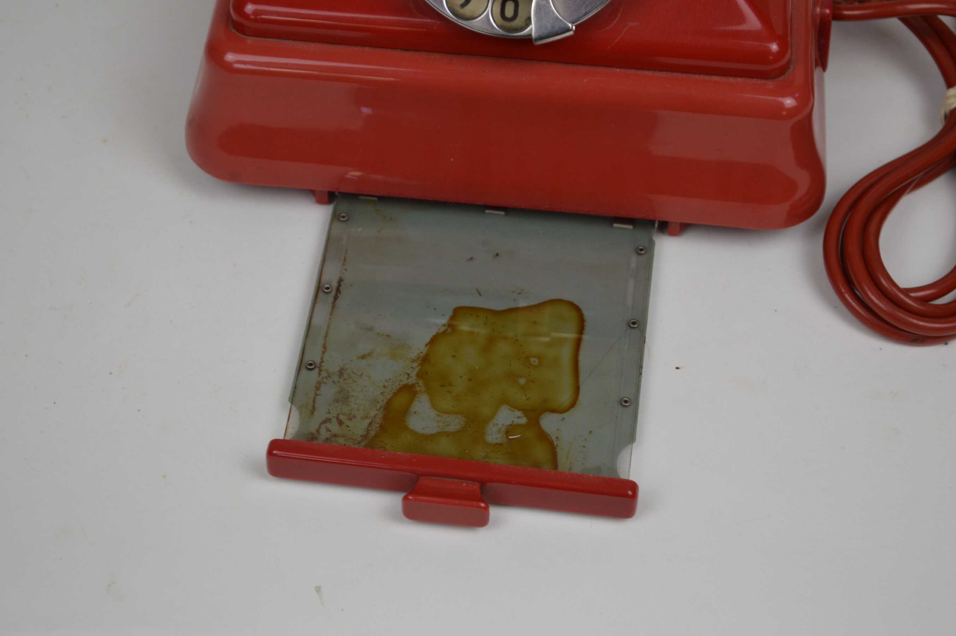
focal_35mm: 78
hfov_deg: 26.0
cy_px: 318
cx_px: 478
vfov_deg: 17.5
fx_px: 2070
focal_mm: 52
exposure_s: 1/125
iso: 400
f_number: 5.6
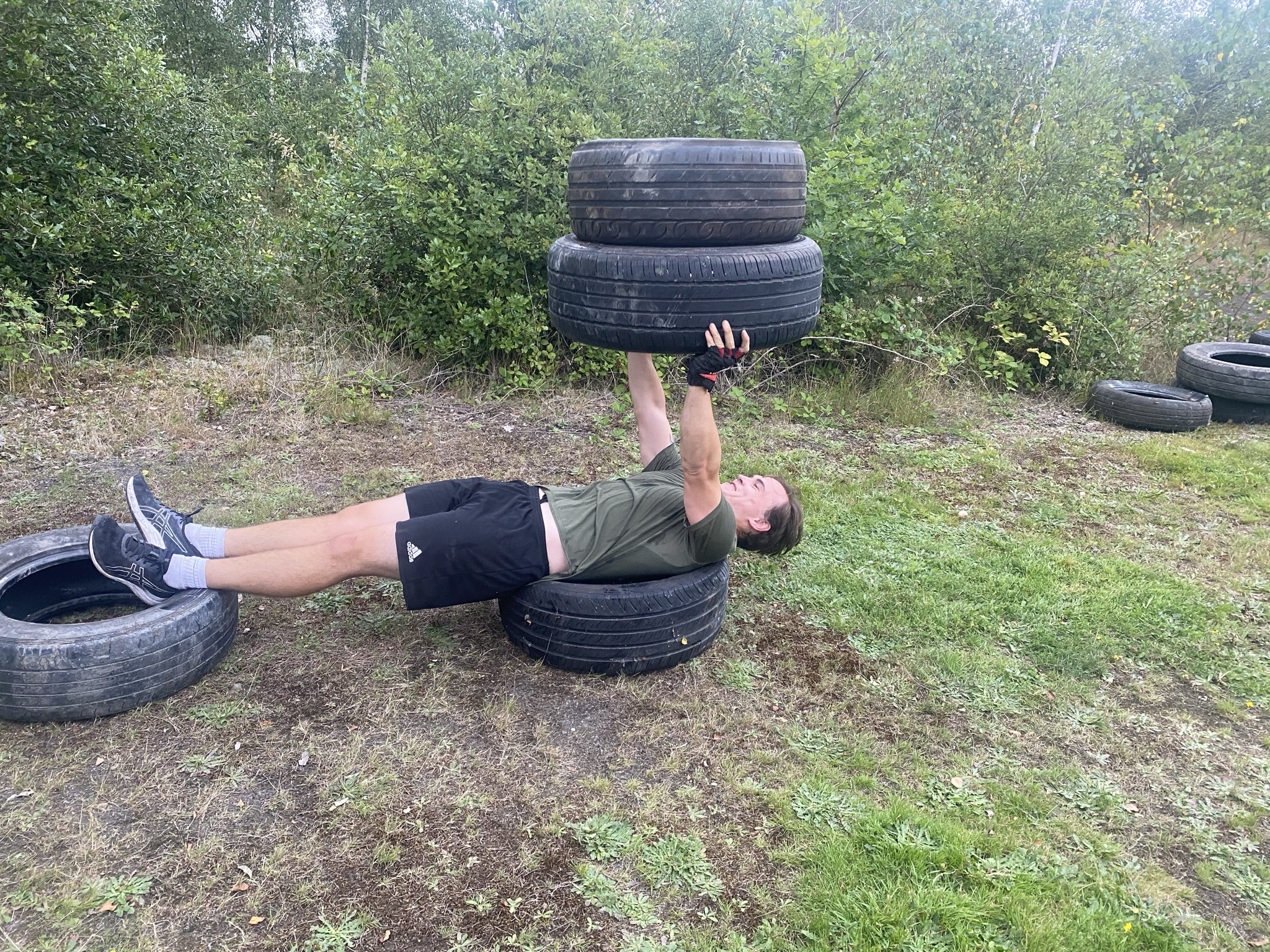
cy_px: 476
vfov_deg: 53.1
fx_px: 954
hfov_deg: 67.3
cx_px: 635
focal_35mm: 26
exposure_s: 1/60
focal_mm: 4.25
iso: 160
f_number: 1.8
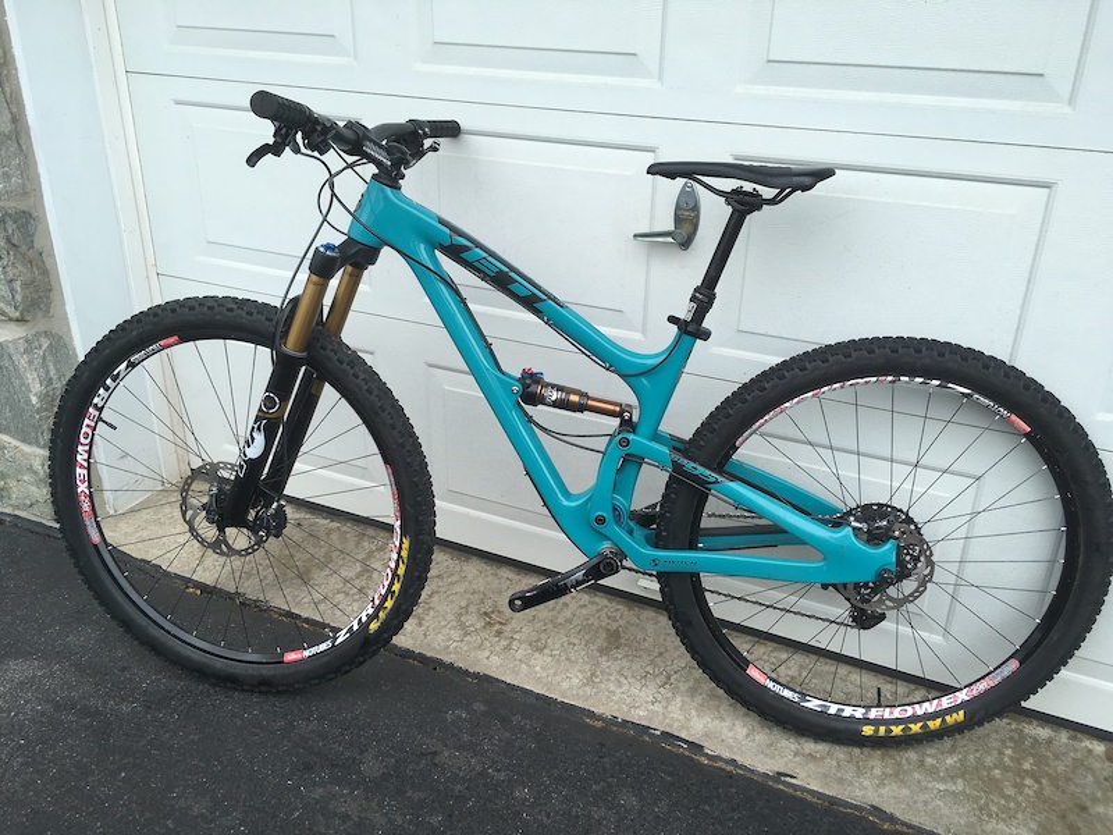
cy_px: 418
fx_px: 932
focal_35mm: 29
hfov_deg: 61.7
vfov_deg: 48.2
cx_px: 556
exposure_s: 1/371
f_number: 2.2
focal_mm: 4.15
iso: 25
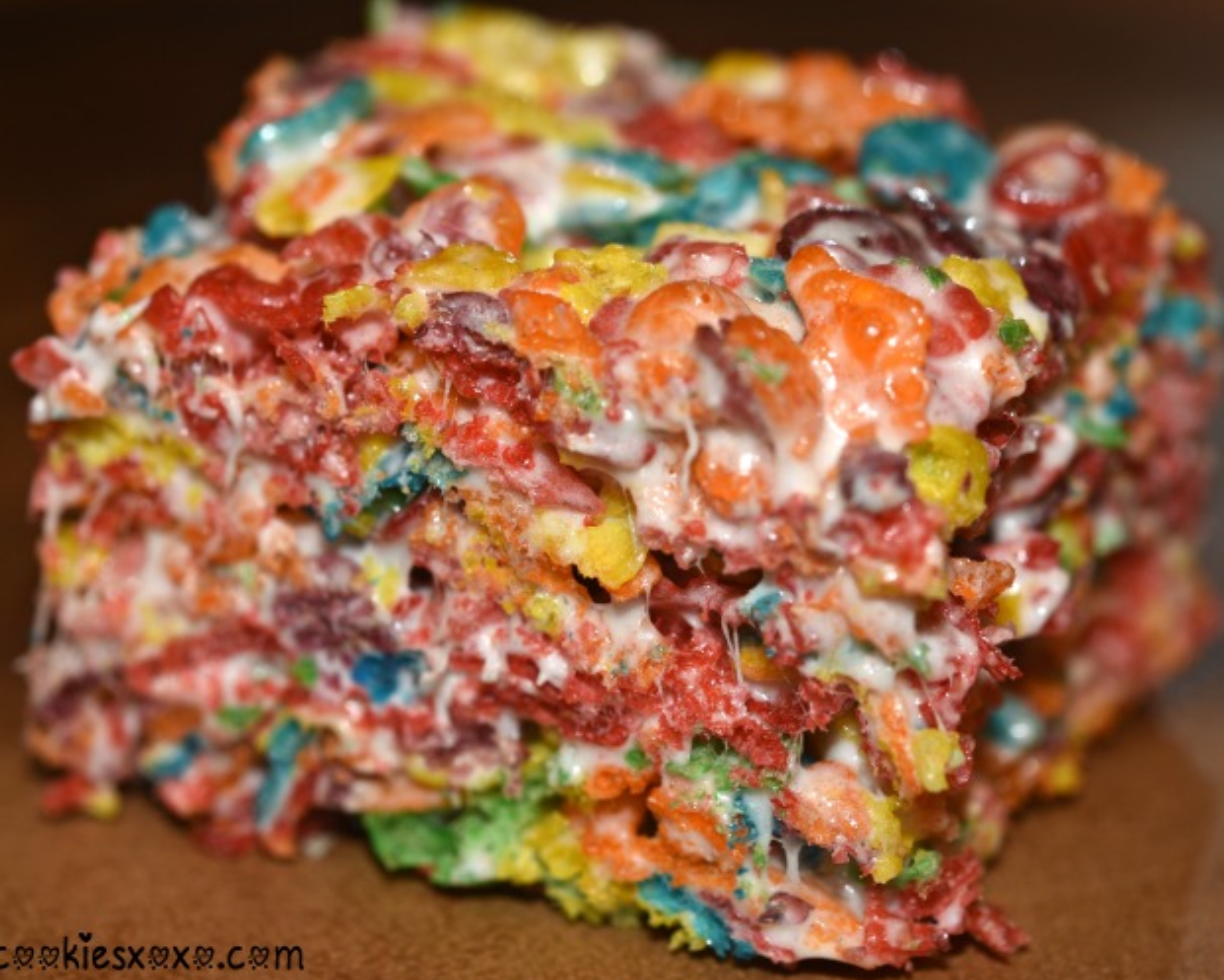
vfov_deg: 15.1
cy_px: 491
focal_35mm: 102
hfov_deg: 18.8
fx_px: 3696
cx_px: 570
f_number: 6.3
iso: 100
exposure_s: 1/60
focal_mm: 60
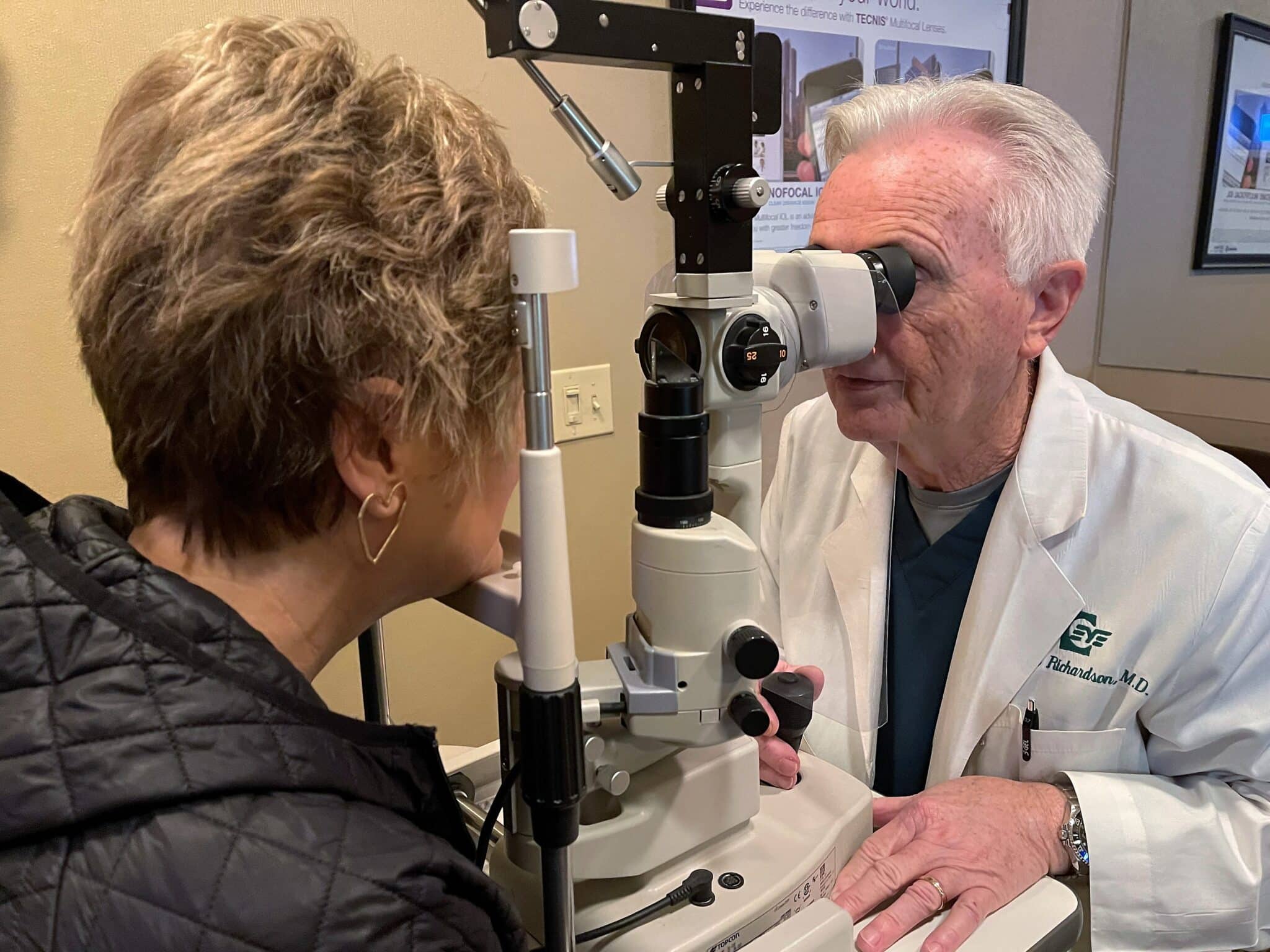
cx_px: 635
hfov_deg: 67.3
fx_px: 954
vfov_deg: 53.1
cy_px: 476
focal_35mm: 26
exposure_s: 1/30
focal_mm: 5.1
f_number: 1.6
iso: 640
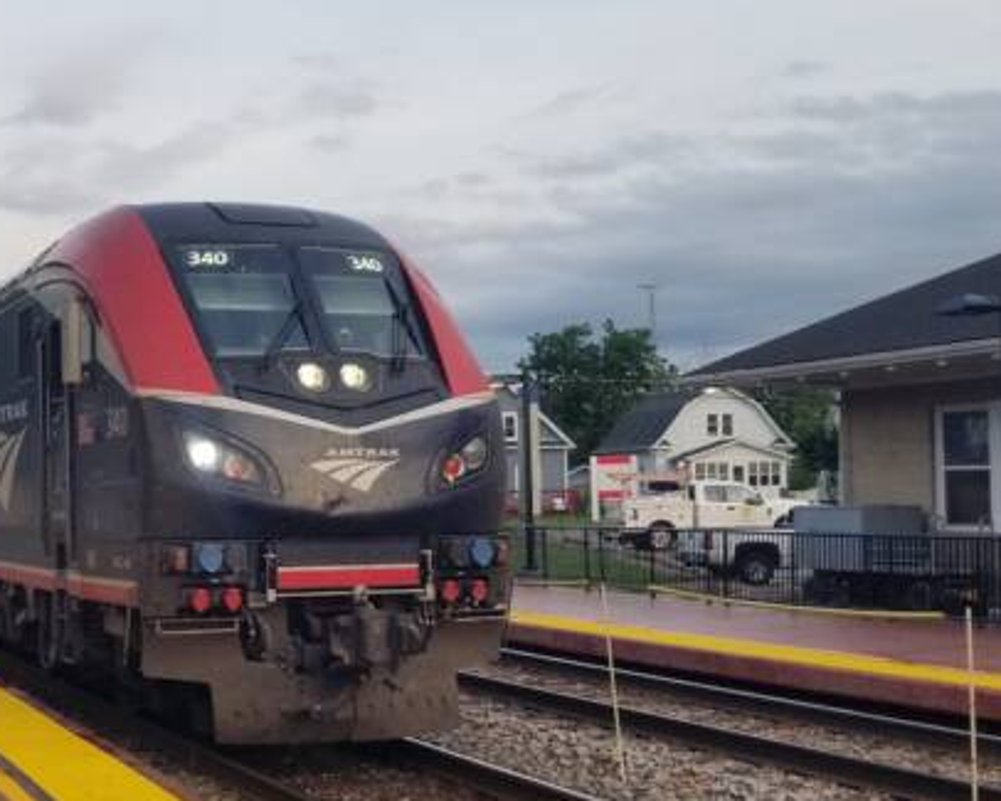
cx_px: 202
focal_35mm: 48
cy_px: 490
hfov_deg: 37.4
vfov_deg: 31.4
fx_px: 1422
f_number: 1.7
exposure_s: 1/512
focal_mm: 4.25
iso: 50
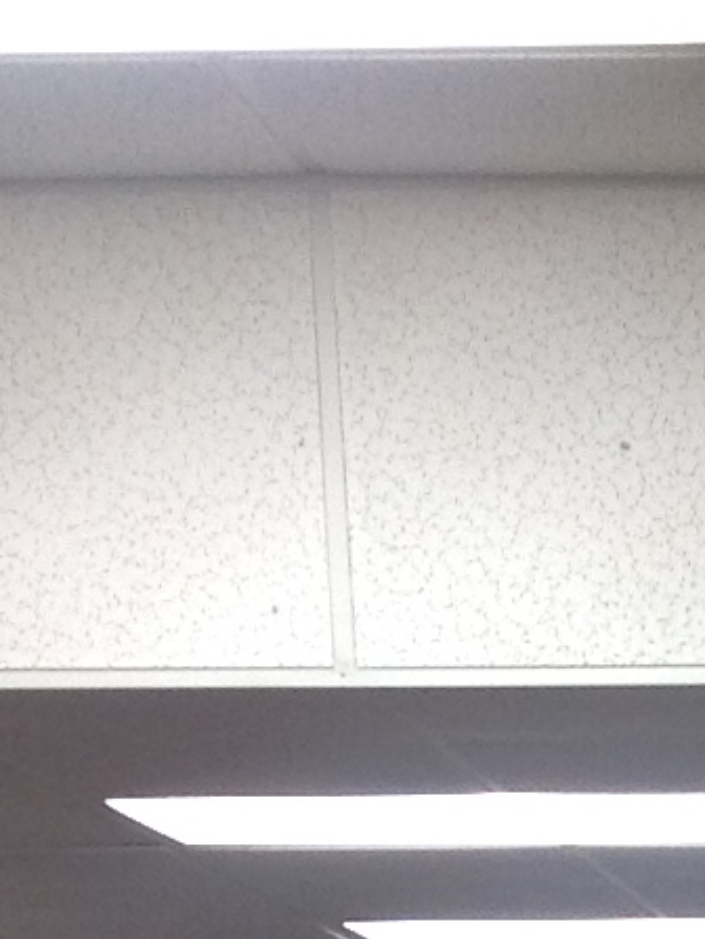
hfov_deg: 6.9
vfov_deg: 9.1
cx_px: 1691
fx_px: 5485
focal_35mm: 202
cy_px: 1945
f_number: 2.4
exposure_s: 1/30
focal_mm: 4.28
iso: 50
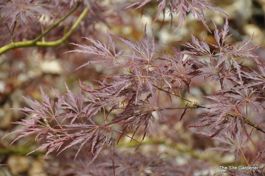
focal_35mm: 158
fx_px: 1158
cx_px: 132
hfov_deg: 13.1
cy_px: 88
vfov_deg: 8.7
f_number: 8
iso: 200
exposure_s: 1/250
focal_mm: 105
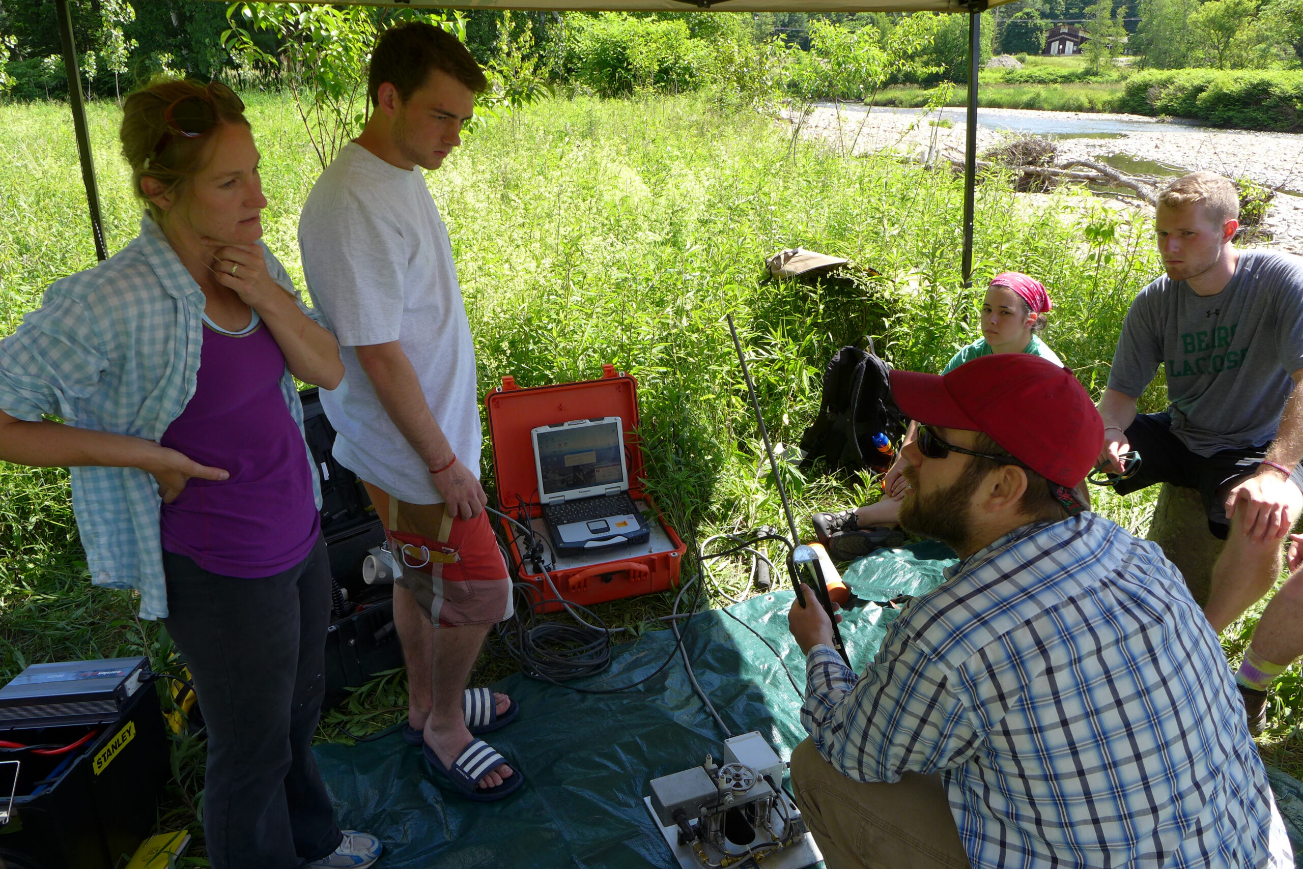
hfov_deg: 73.7
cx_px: 652
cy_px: 434
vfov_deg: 53.2
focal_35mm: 24
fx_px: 869
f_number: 2.8
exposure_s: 1/400
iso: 80
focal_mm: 4.7
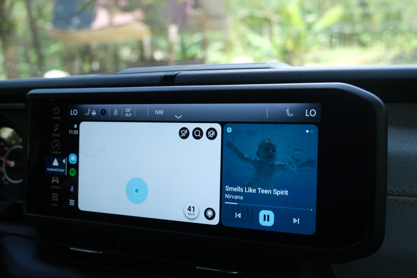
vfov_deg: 35.1
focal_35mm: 38
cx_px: 208
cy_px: 139
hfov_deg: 50.7
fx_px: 440
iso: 160
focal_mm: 25.4
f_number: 3.6
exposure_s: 1/150
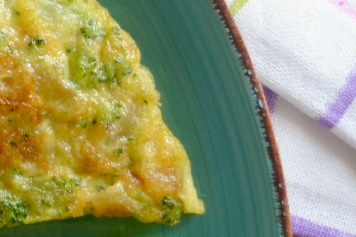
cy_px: 36
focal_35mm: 172
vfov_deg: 8.0
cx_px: -385
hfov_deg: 10.8
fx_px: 1701
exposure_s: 1/80
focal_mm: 24
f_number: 4.2
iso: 400
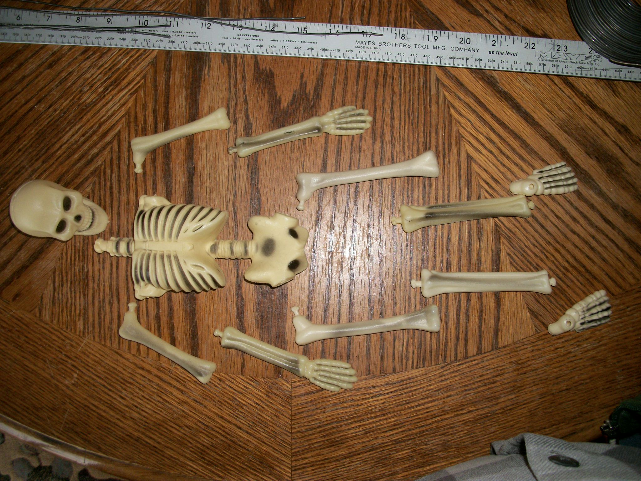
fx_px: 593
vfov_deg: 44.2
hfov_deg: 56.8
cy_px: 240
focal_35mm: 32
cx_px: 320
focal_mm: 5.7
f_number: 2.9
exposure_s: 1/30
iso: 80
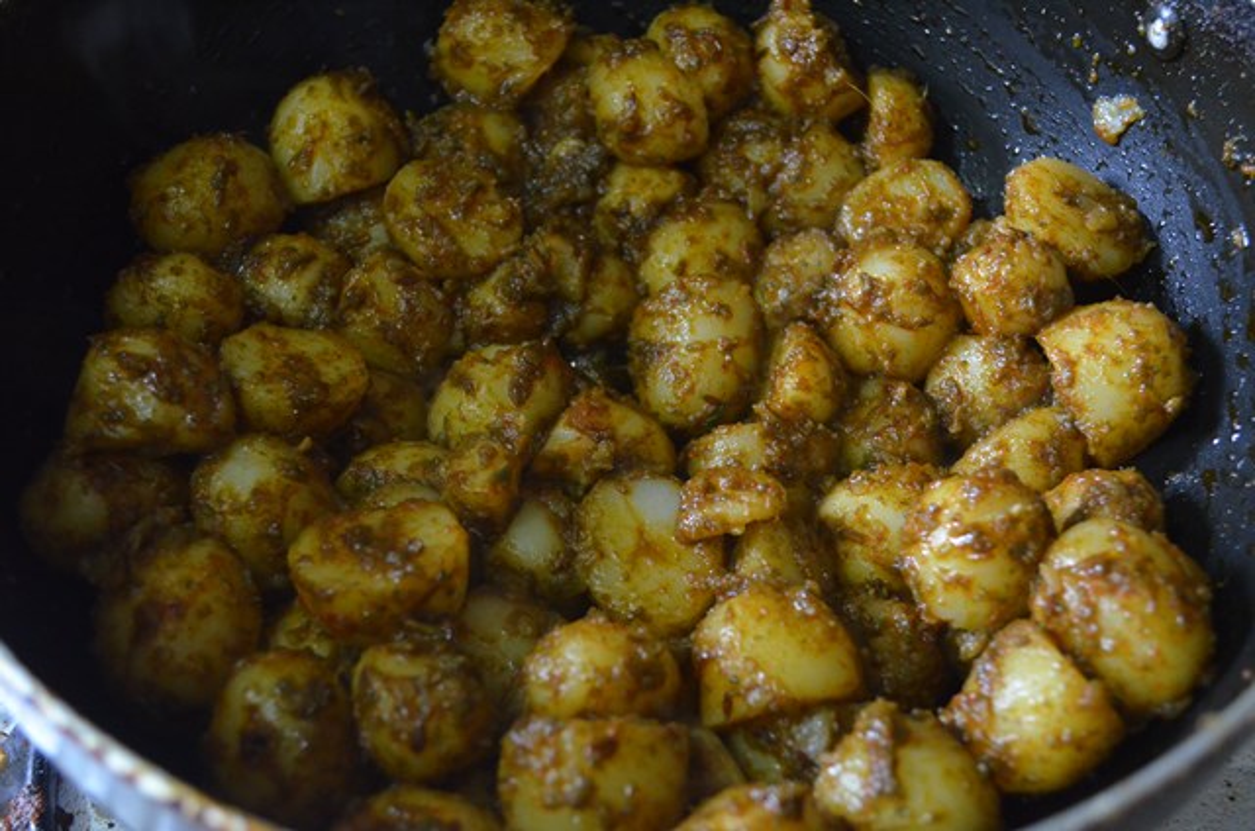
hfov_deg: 41.2
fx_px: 1670
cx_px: 628
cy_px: 416
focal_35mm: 48
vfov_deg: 28.0
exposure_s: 1/30
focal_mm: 32
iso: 3200
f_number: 4.8
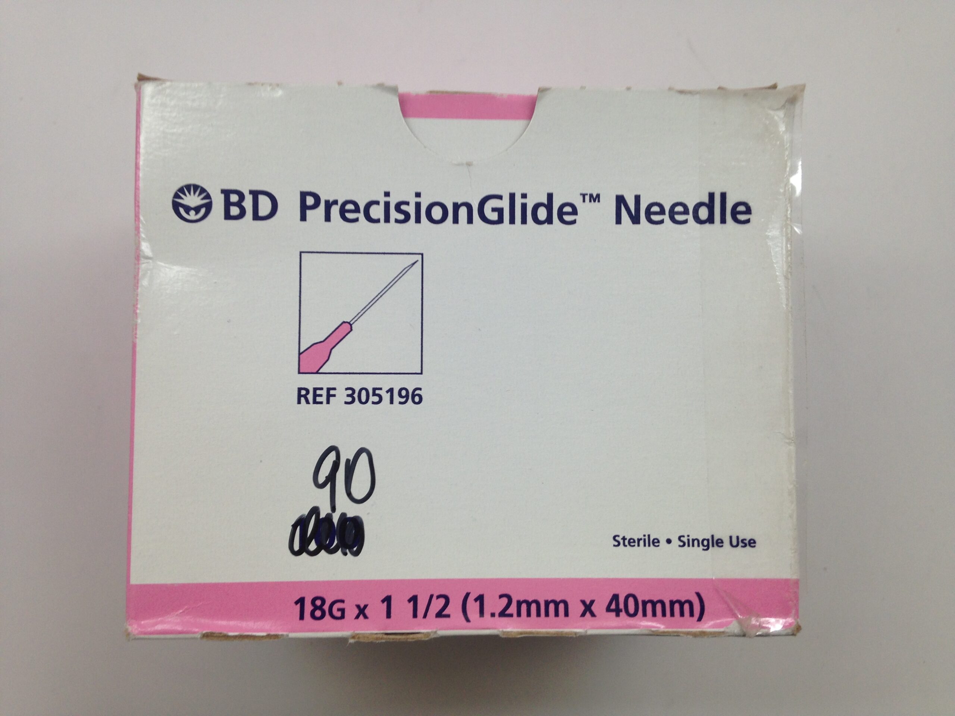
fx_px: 910
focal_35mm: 33
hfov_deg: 55.4
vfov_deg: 42.9
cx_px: 478
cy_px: 358
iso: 50
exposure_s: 1/60
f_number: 2.4
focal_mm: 4.12
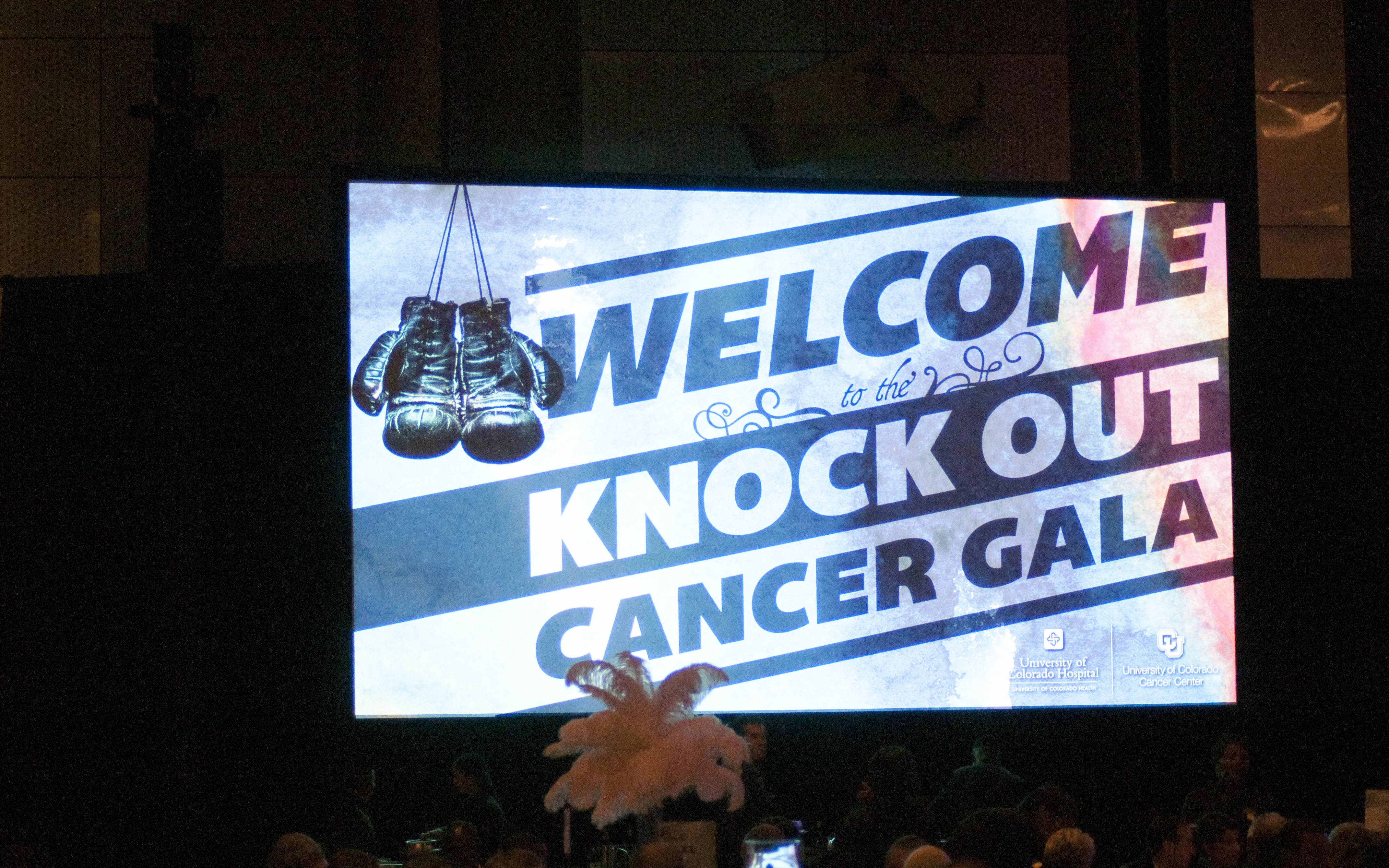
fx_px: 4050
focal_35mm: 107
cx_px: 695
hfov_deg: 19.5
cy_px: 440
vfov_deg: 12.2
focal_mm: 70
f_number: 4
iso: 200
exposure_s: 1/80
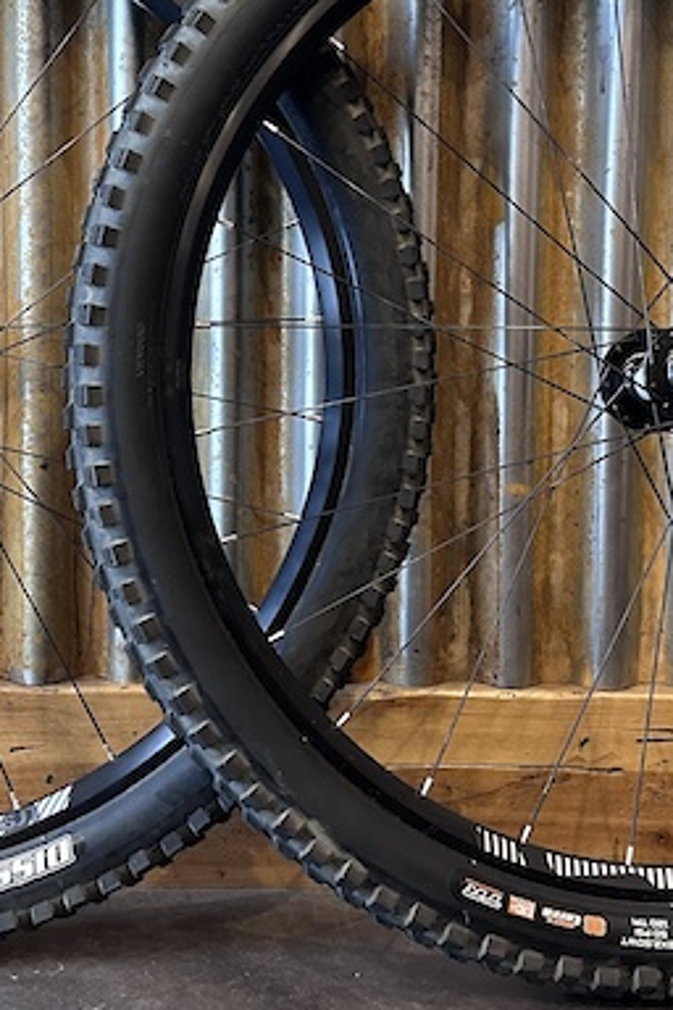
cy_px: 410
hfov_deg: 25.9
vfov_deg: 38.1
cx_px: 260
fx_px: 1458
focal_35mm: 52
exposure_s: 1/60
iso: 640
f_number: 1.78
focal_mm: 6.86
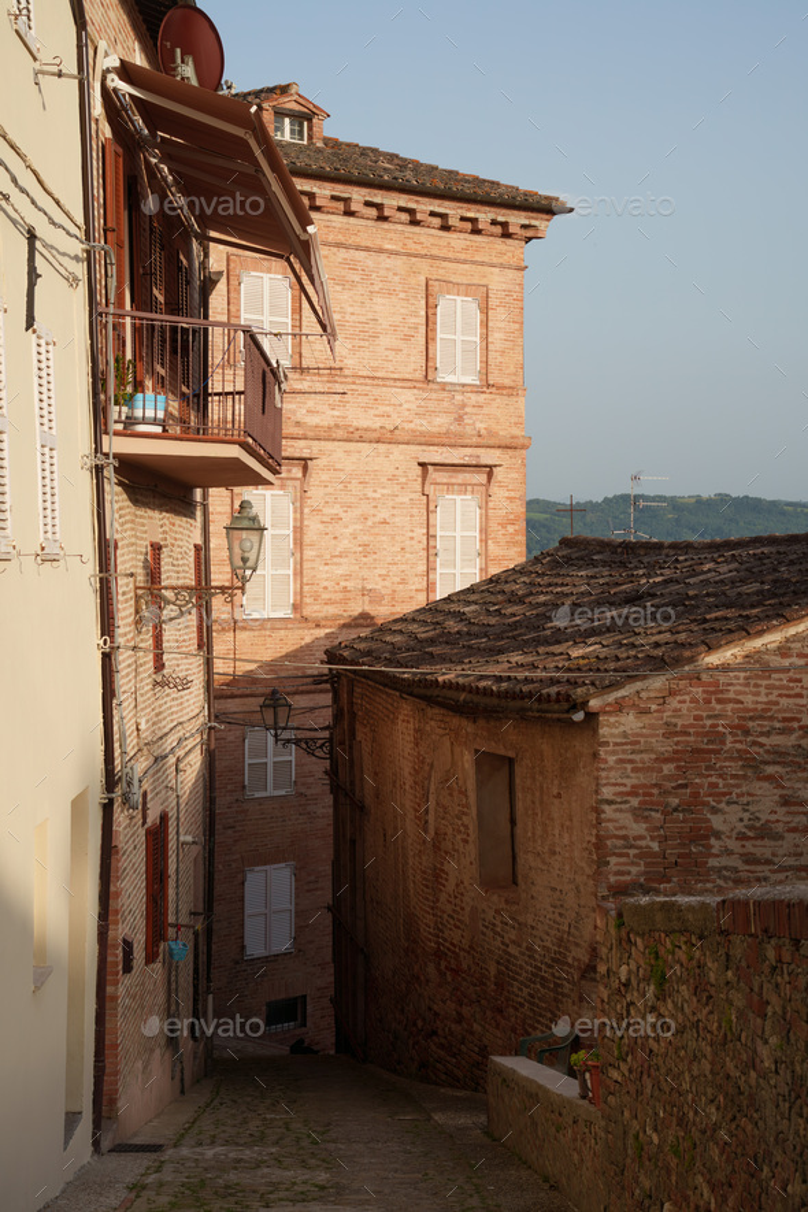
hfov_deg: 19.7
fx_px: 2323
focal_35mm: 69
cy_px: 606
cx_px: 404
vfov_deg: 29.2
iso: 100
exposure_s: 1/160
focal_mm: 69
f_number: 8
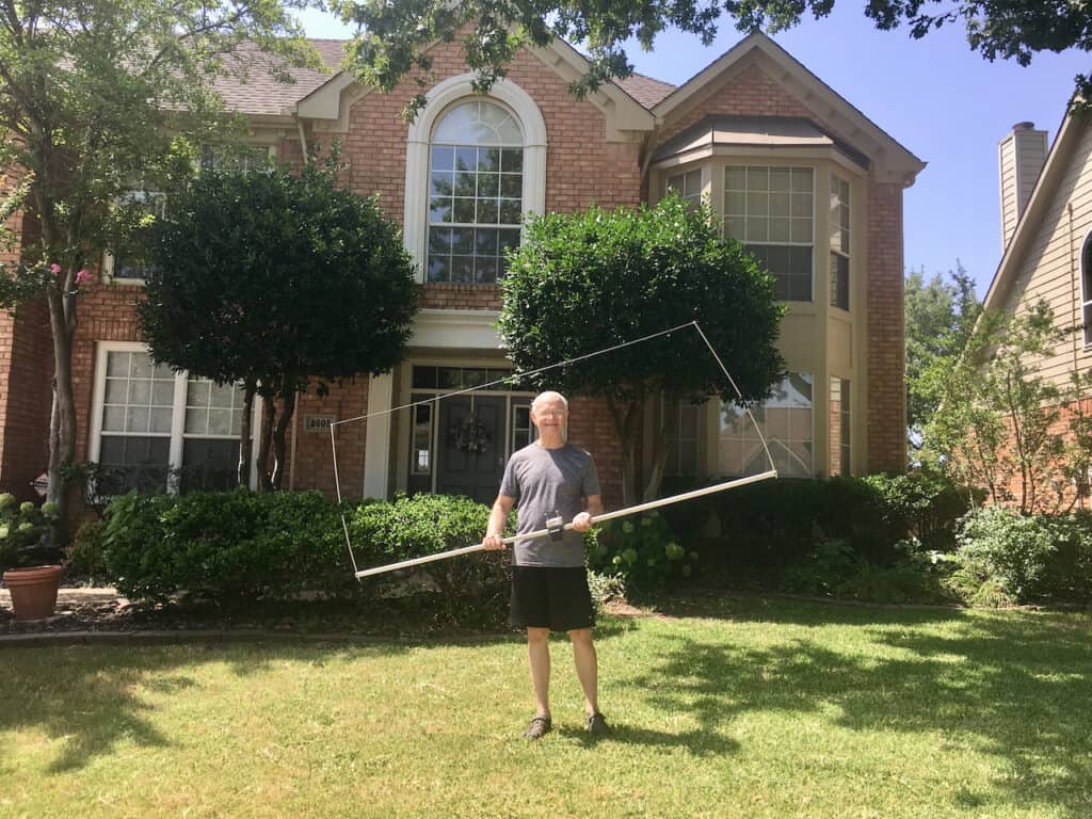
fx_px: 915
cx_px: 546
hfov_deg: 61.7
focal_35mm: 29
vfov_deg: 48.2
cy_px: 410
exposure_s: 1/557
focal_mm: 4.15
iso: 25
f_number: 2.2
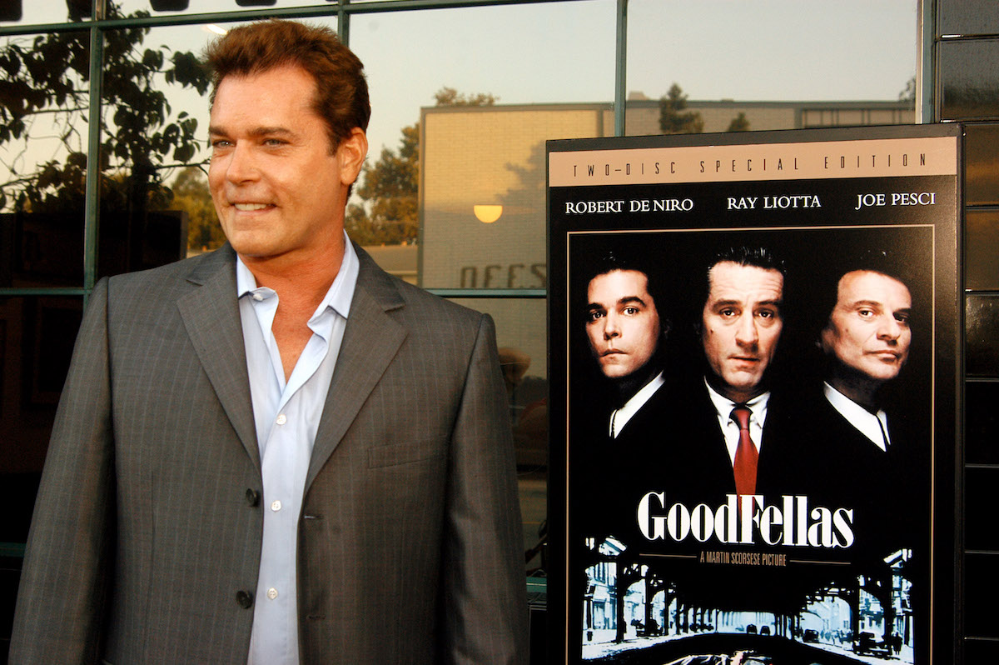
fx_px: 1456
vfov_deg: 25.7
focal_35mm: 52
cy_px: 332
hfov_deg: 37.9
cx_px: 500
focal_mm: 35
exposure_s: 1/160
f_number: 4.5
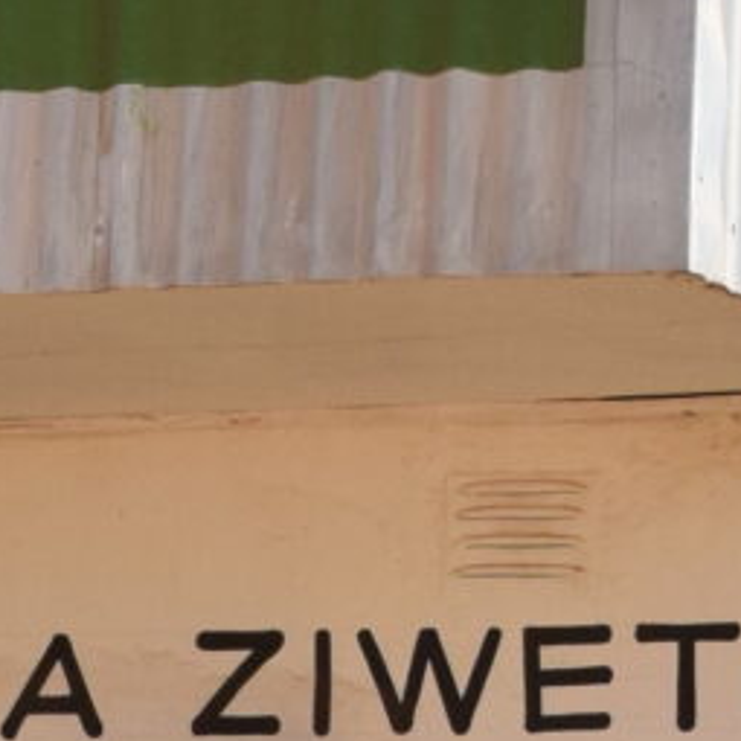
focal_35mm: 410
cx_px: -482
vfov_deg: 4.2
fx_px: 9930
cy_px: 1239
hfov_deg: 4.2
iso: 500
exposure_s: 1/1600
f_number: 7.1
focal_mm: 32
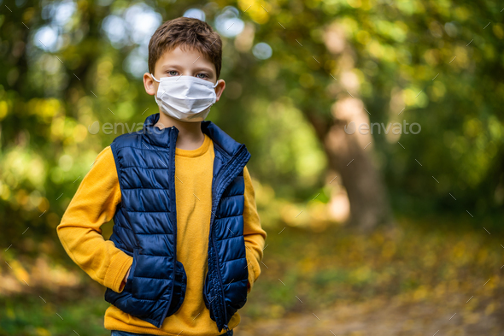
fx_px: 1190
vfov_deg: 16.1
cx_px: 252
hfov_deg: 23.9
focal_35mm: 85
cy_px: 168
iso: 100
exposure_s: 1/200
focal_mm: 85
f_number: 2
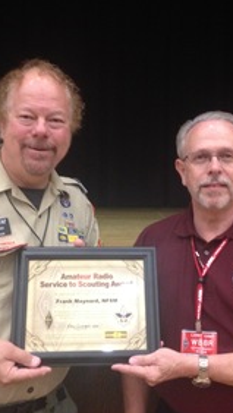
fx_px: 592
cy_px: 201
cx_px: 125
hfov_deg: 22.3
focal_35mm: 54
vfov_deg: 38.5
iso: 250
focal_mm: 4.28
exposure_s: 1/20
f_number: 2.4
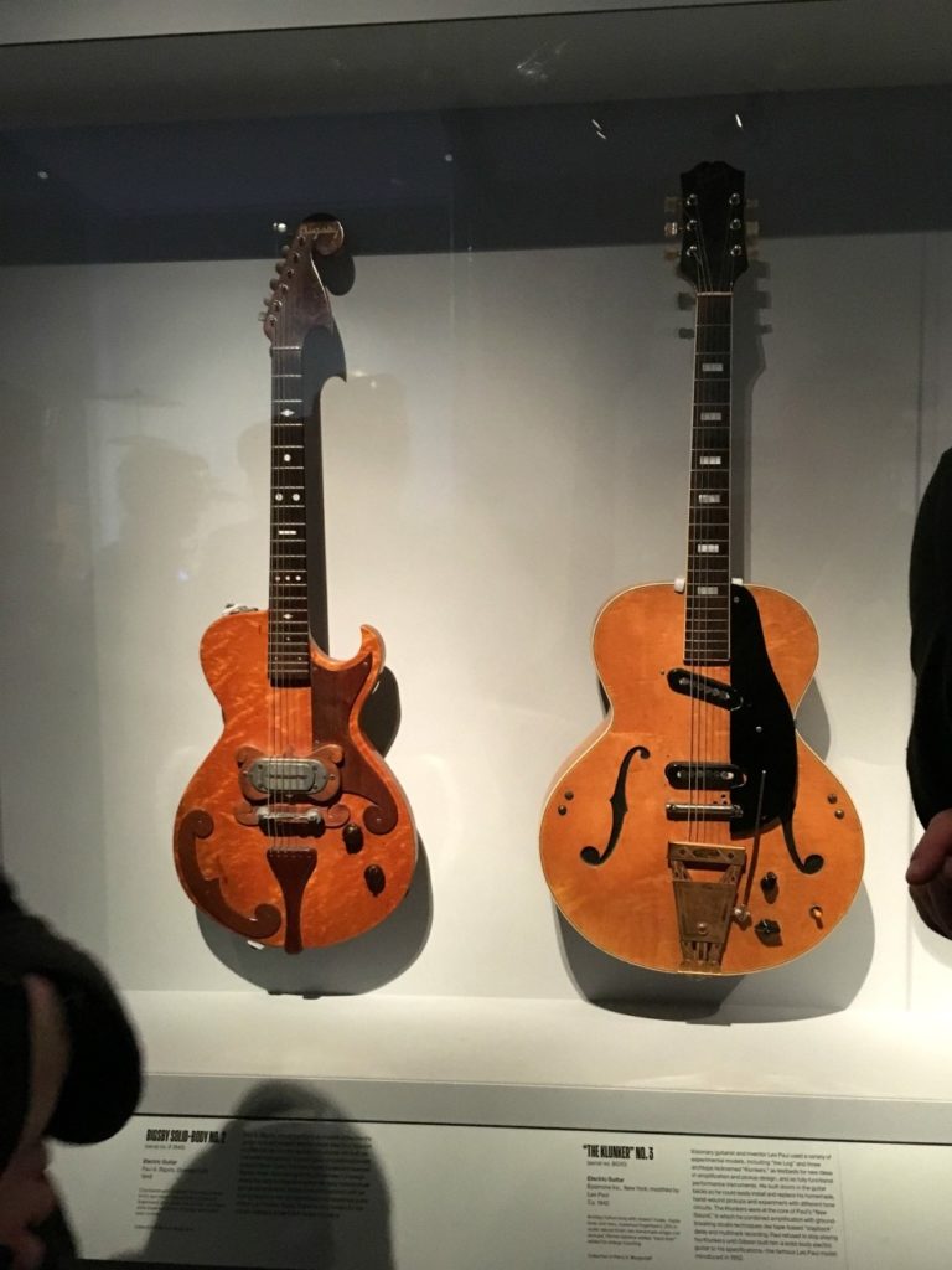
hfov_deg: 48.2
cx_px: 476
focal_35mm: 29
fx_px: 1063
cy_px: 635
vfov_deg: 61.7
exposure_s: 1/15
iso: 320
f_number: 2.2
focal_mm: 4.15
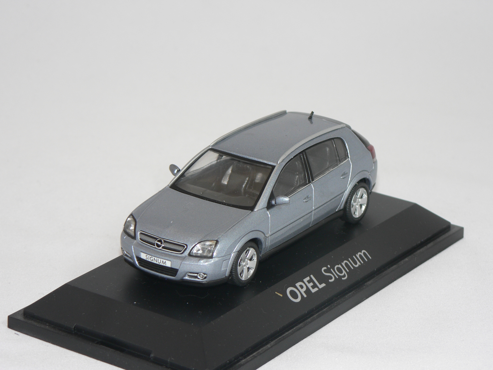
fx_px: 1766
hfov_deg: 15.9
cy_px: 185
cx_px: 246
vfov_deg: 12.0
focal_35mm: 124
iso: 80
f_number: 3.2
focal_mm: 20.7
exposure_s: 1/60
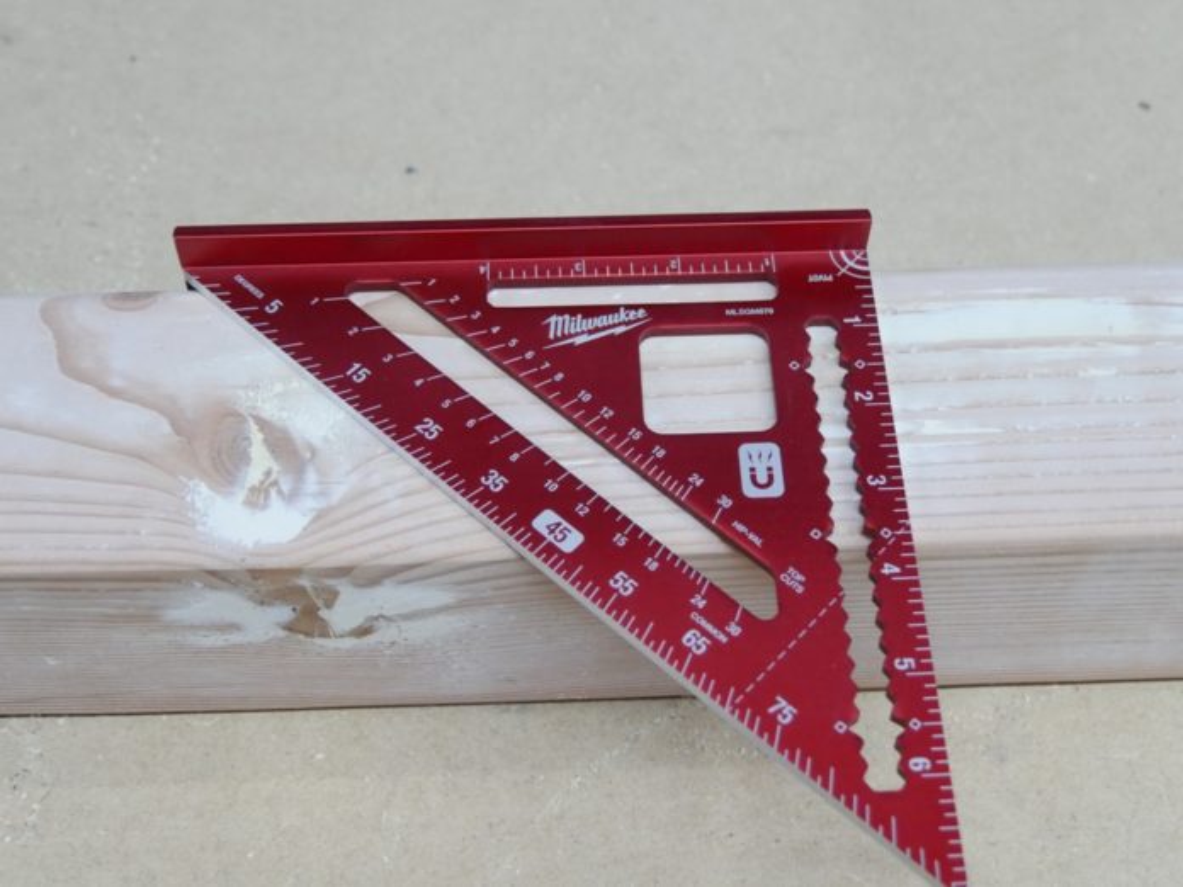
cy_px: 444
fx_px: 1914
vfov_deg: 26.1
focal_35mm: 56
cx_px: 592
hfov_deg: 34.3
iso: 2500
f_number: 4.3
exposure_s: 1/60
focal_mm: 28
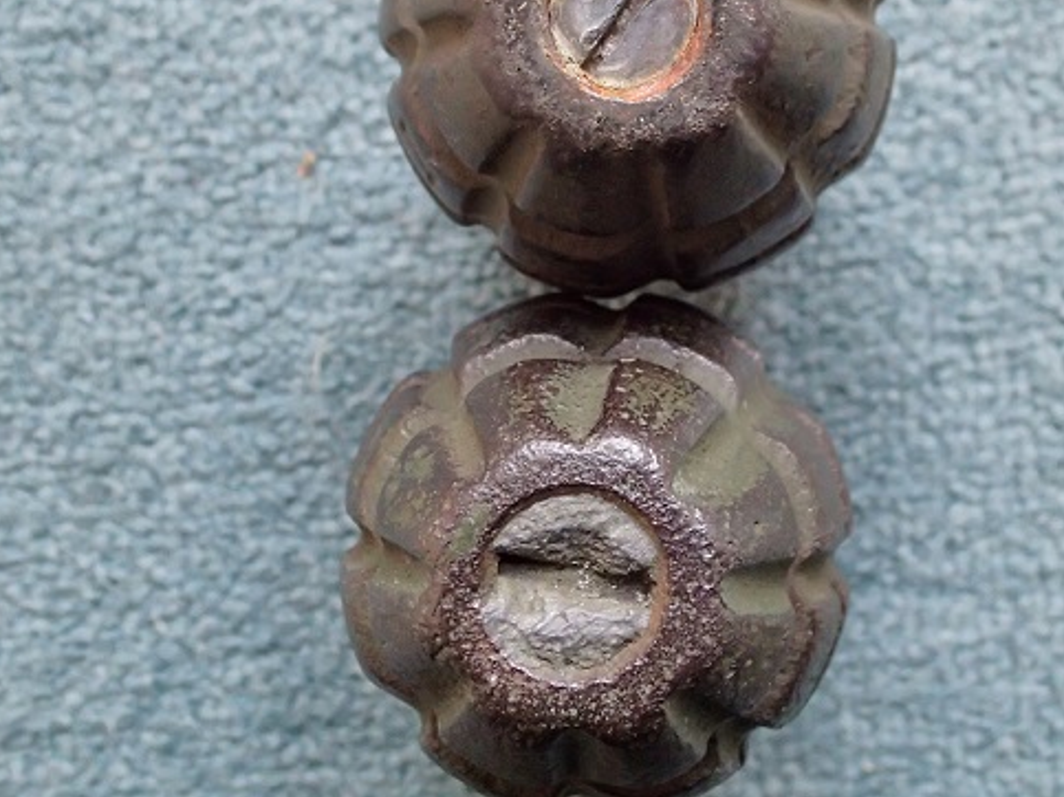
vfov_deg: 33.4
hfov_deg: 43.6
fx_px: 1321
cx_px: 637
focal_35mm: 43
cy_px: 294
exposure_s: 1/60
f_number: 3.2
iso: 800
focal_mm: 5.5
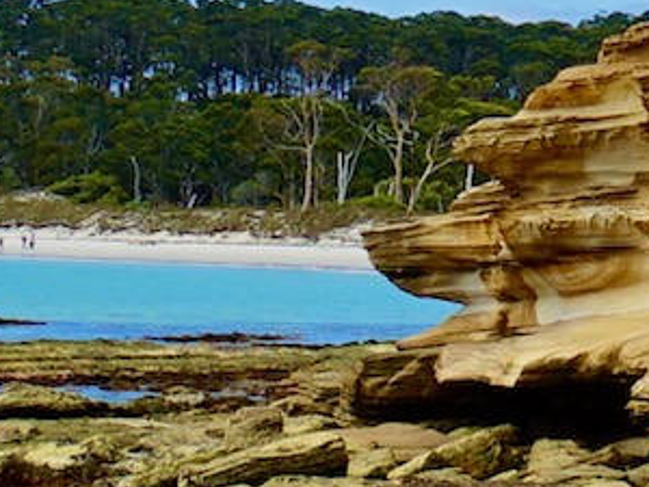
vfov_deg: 8.4
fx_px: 3112
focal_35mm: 166
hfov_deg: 10.9
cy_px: -543
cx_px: 1285
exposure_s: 1/80
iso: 100
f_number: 14
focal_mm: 18
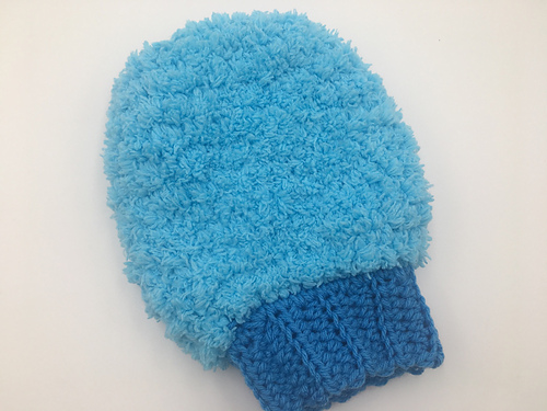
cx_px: 274
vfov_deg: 48.2
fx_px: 458
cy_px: 206
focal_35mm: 29
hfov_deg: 61.7
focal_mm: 4.15
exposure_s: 1/273
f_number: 2.2
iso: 25
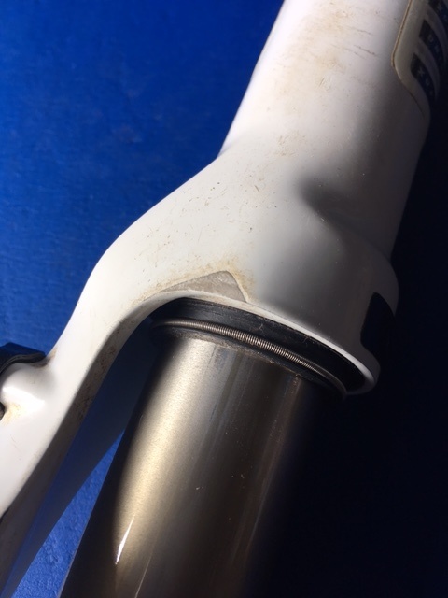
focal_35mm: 29
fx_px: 500
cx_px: 224
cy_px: 299
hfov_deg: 48.2
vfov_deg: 61.7
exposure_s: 1/102
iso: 25
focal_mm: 4.15
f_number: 2.2
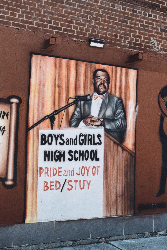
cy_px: 130
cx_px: 87
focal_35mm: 47
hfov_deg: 28.6
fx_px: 327
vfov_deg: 41.9
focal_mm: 27
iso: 400
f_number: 4
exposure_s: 1/500
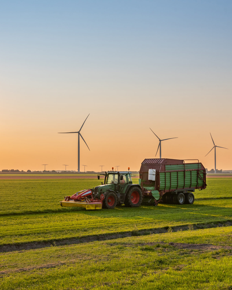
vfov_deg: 34.7
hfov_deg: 27.7
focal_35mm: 54
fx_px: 463
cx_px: 56
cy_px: 145
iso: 125
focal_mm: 38
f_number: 8
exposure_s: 1/500
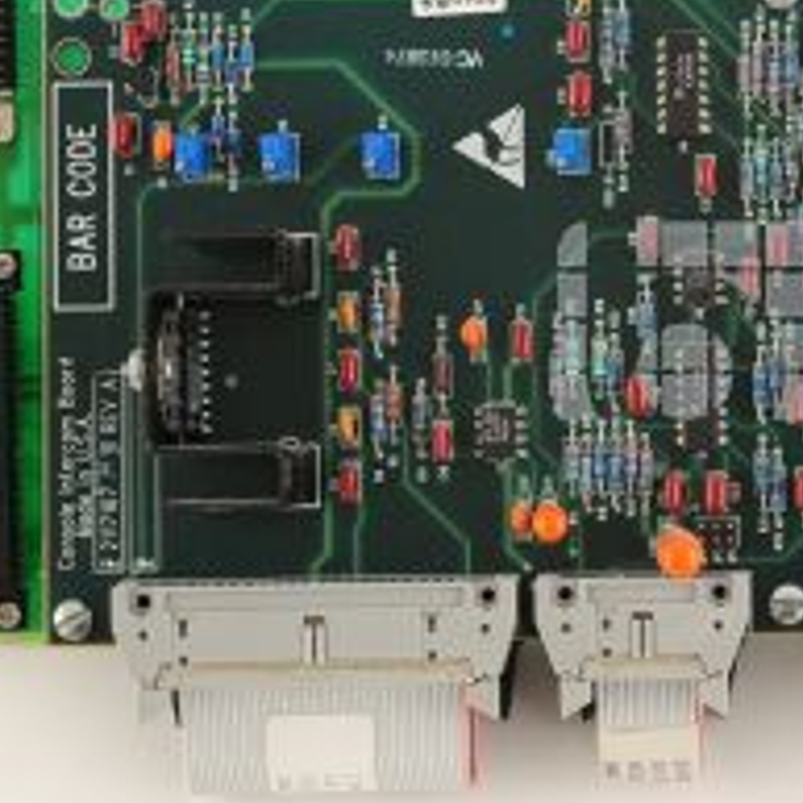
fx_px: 3464
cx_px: 974
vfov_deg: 13.2
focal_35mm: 132
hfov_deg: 12.9
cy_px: 322
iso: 1600
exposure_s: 1/125
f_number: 11
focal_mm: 50
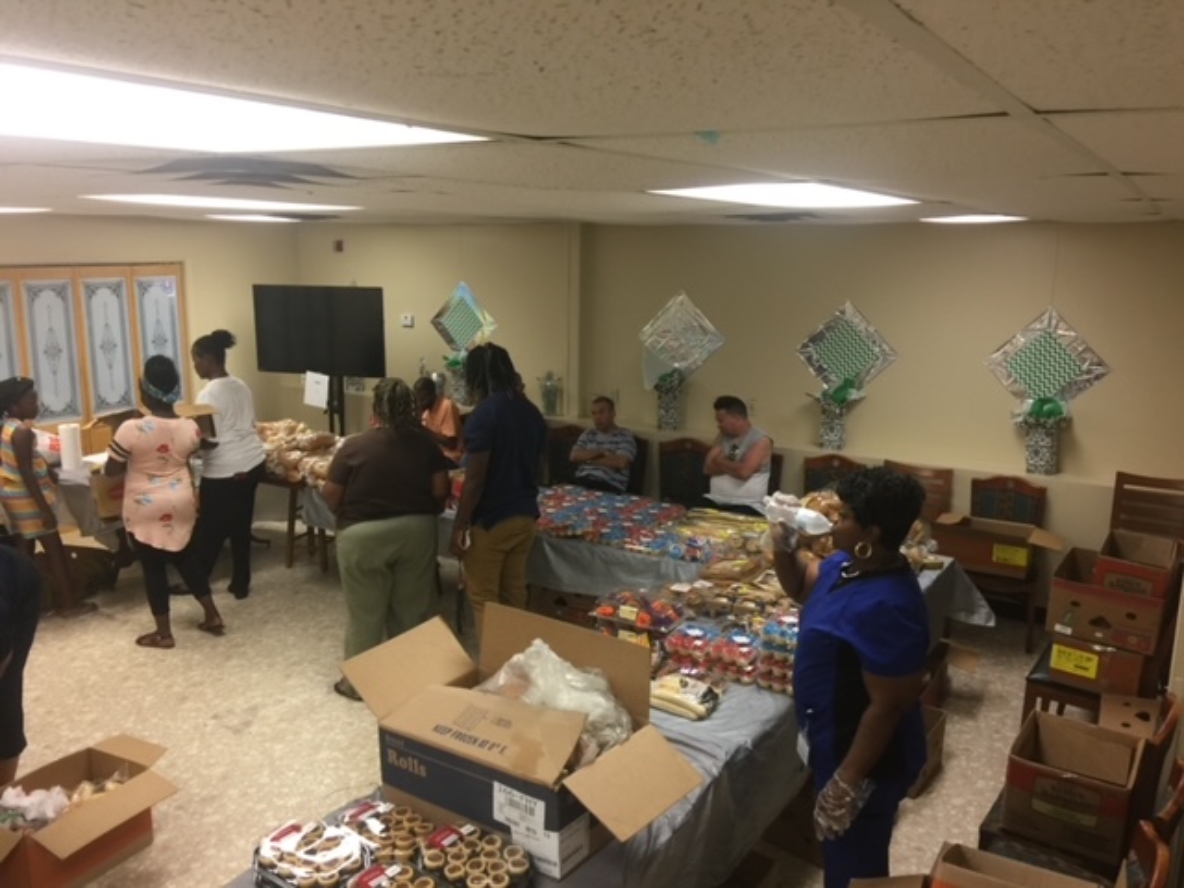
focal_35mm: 29
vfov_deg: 48.2
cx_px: 592
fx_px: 992
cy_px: 444
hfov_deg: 61.7
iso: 32
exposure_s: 1/15
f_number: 2.2
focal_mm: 4.15
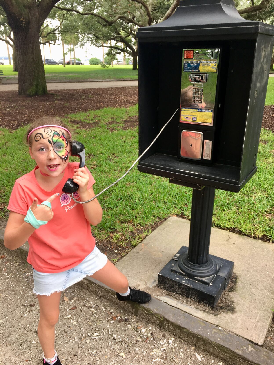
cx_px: 137
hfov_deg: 48.2
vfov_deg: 61.7
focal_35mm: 29
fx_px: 306
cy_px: 182
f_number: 2.2
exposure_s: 1/120
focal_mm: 4.15
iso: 25
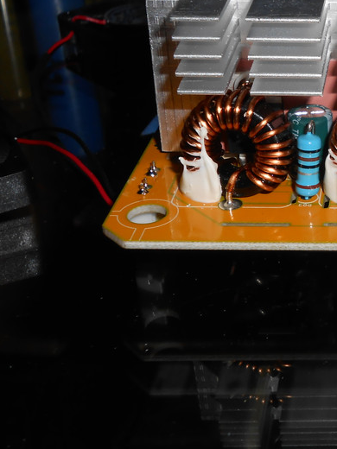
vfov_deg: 24.8
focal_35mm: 78
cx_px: 446
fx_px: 1012
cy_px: 134
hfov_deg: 17.6
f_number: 13.2
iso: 80
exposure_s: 1/30
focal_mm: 6.8
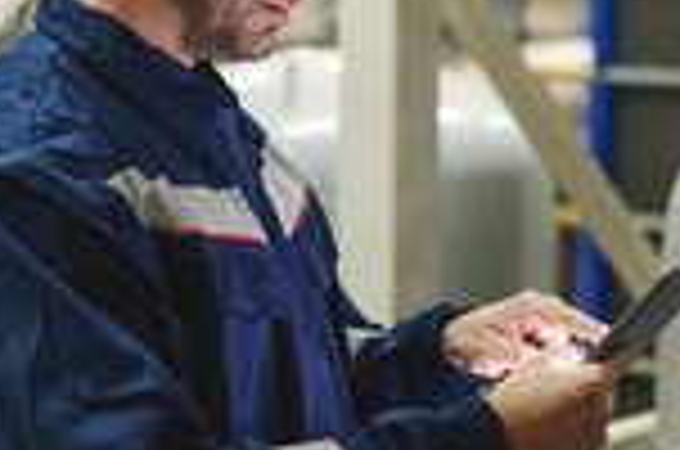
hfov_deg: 17.7
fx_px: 2186
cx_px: 369
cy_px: 209
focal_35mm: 116
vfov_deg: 11.8
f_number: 1.4
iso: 800
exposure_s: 1/100
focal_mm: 35
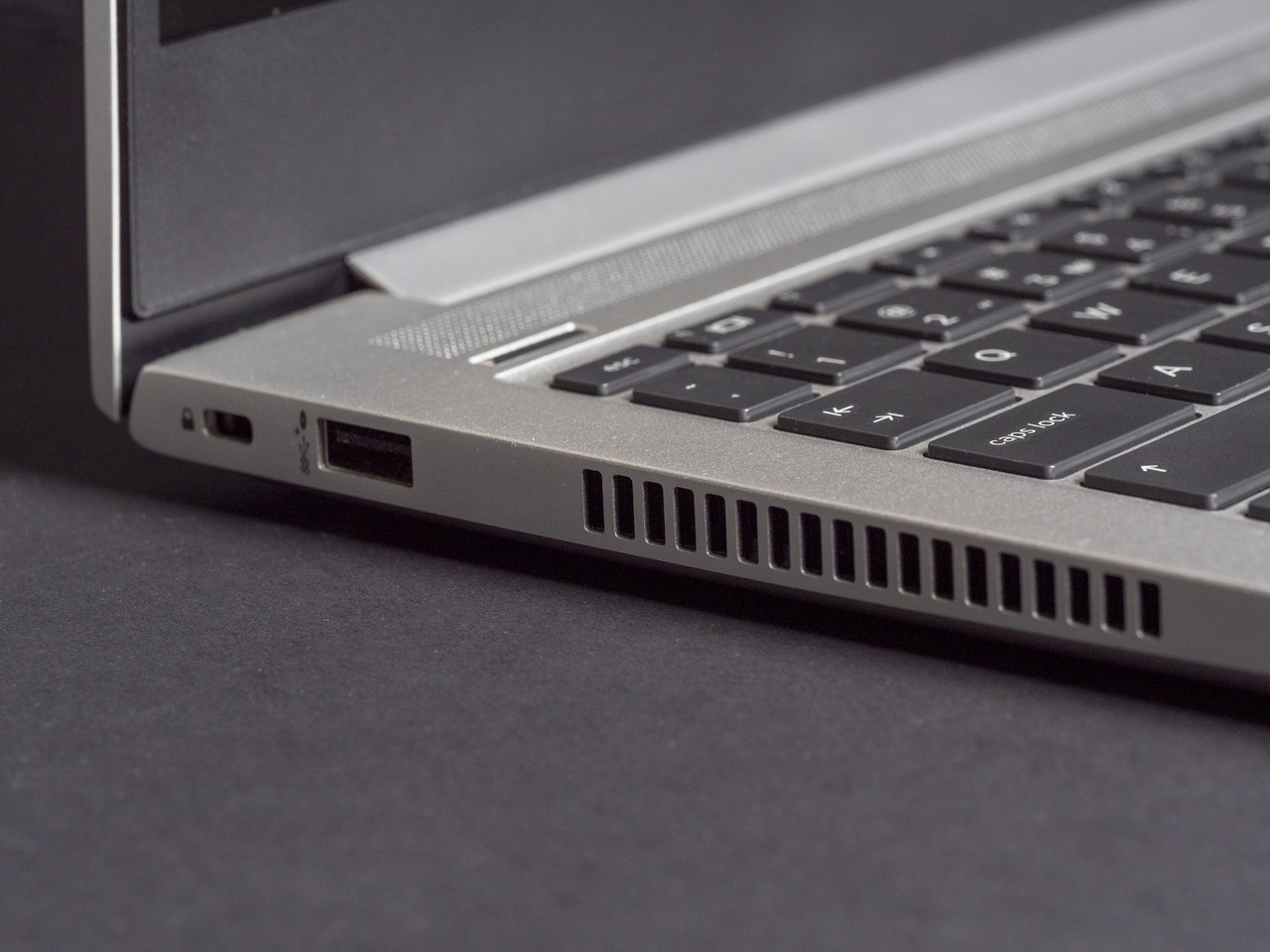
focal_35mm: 120
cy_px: 476
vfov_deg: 12.3
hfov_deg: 16.4
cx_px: 635
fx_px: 4403
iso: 200
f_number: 6.3
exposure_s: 1/125
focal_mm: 60
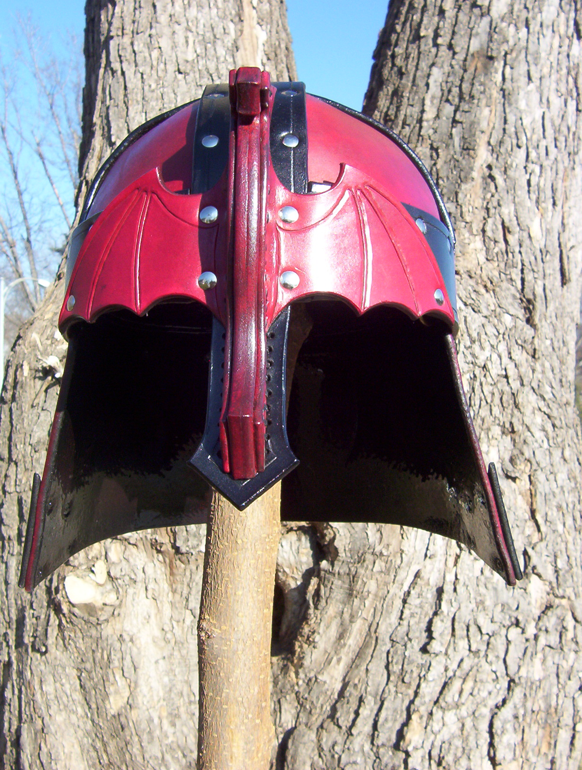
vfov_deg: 51.2
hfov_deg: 39.8
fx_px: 804
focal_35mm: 36
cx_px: 291
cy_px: 385
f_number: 5.24
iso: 100
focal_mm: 5.54
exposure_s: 1/304
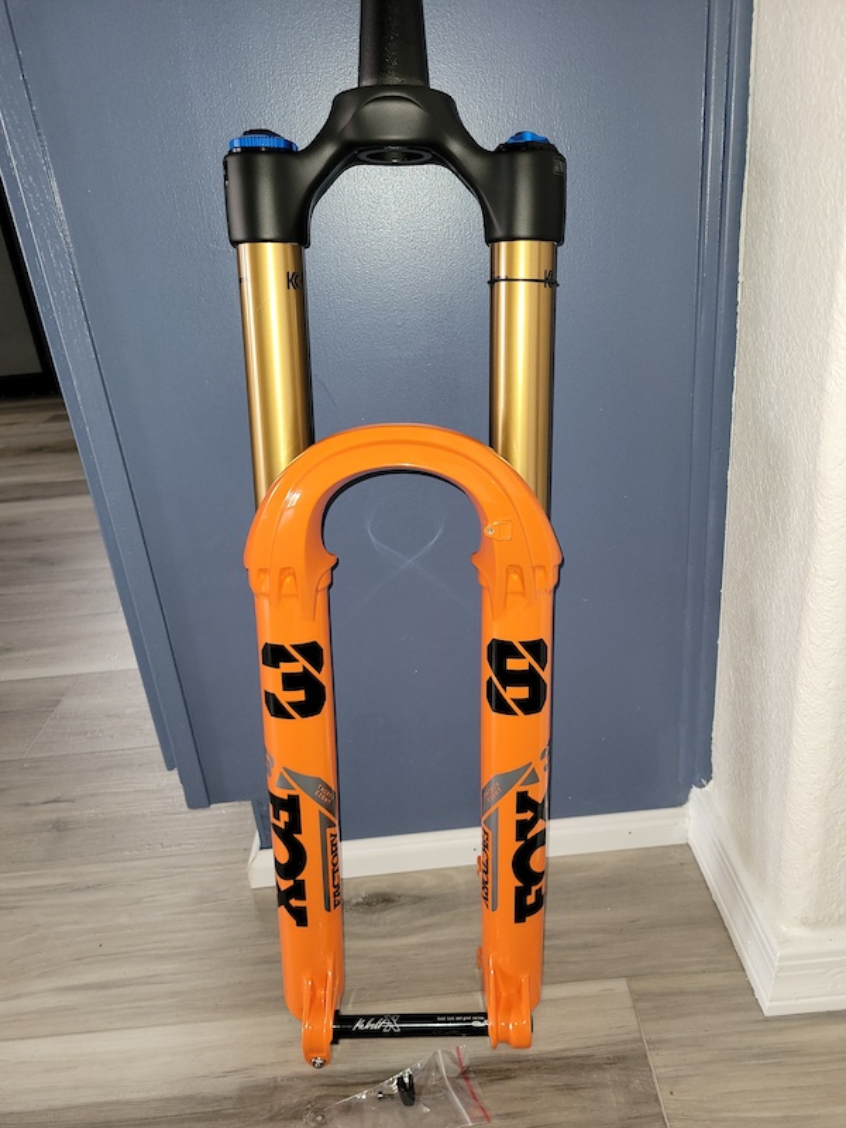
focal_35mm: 26
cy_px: 564
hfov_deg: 53.1
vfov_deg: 67.3
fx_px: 847
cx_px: 423
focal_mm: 5.4
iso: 100
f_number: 1.8
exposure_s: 1/40
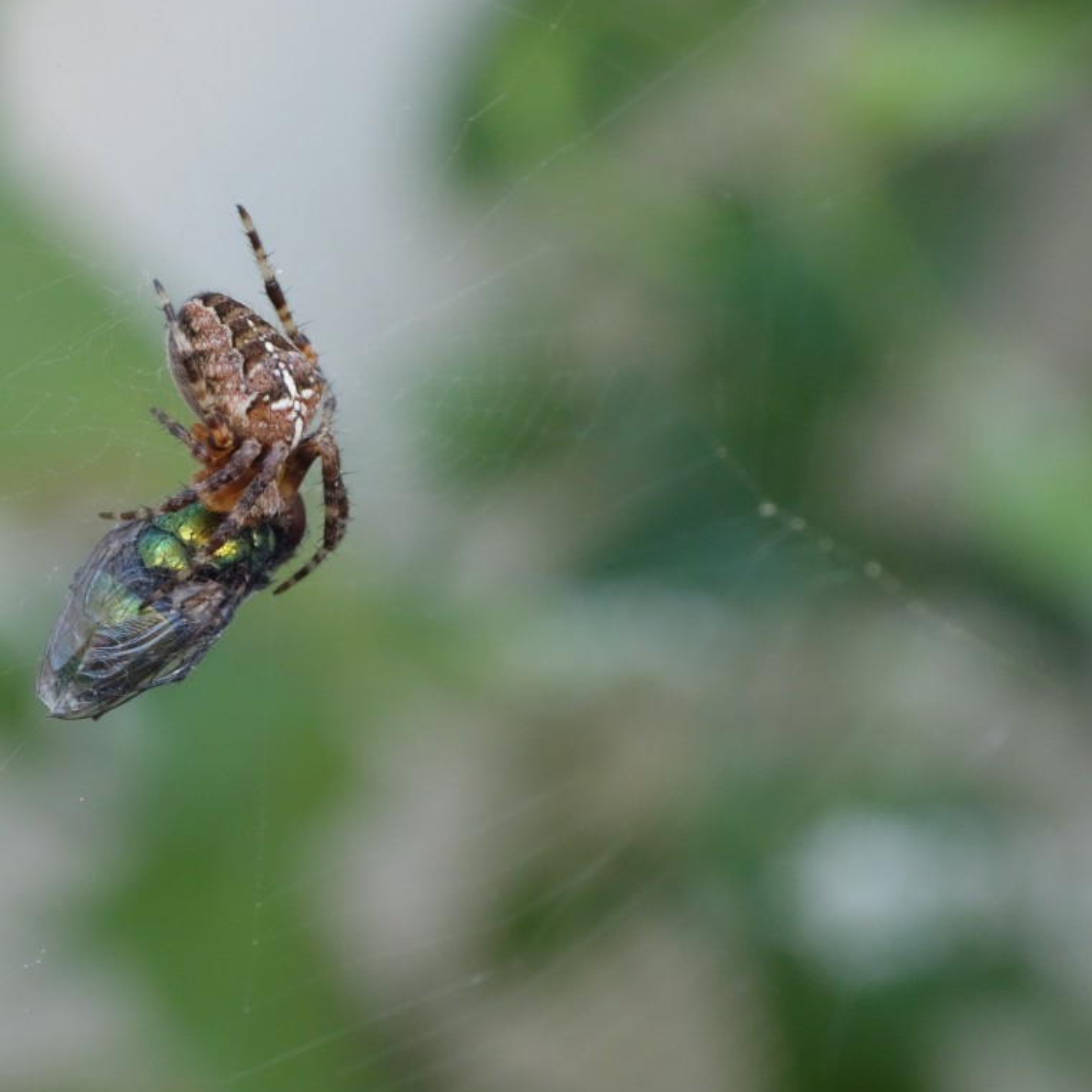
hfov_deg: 13.0
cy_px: 538
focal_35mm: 134
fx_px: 4783
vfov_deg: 13.0
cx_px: 264
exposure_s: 1/125
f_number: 11
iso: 1600
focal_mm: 37.1
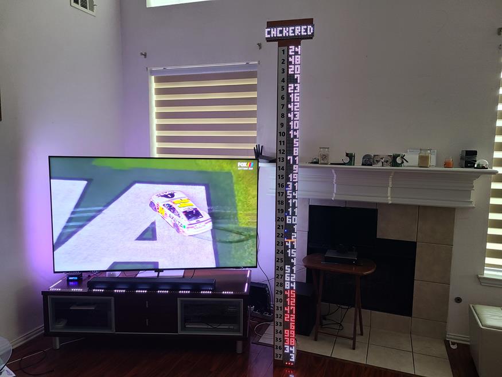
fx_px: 377
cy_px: 188
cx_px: 251
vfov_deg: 53.1
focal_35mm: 26
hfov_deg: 67.3
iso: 200
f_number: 1.8
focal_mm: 5.4
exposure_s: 1/60
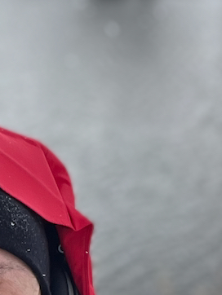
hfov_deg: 13.4
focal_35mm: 106
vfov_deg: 18.0
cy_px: 307
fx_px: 905
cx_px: -78
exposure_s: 1/541
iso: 32
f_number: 2.2
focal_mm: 2.71
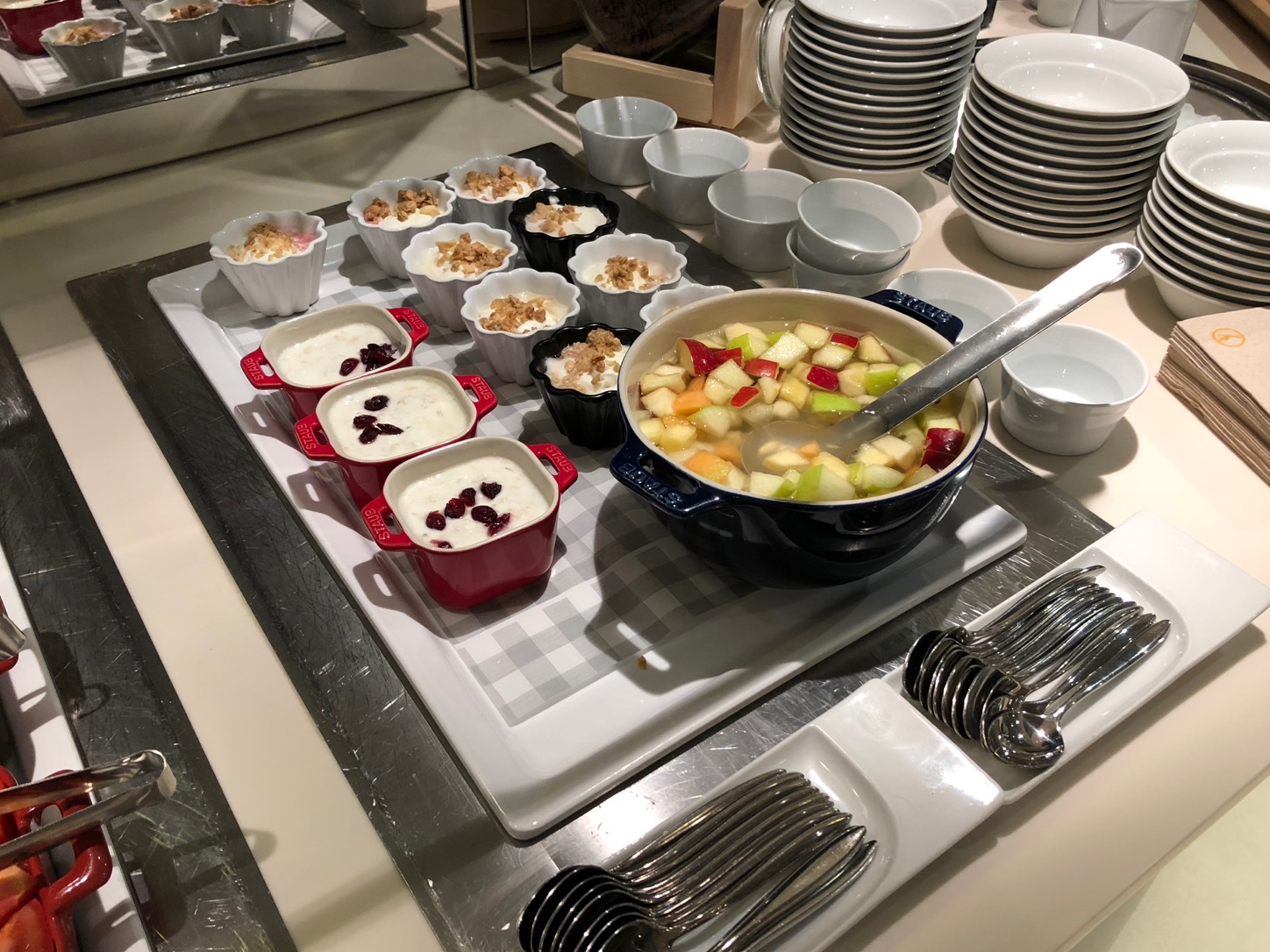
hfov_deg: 61.7
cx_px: 626
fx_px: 1064
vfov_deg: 48.2
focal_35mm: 29
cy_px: 485
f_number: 1.8
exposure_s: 1/25
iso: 40
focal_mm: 4
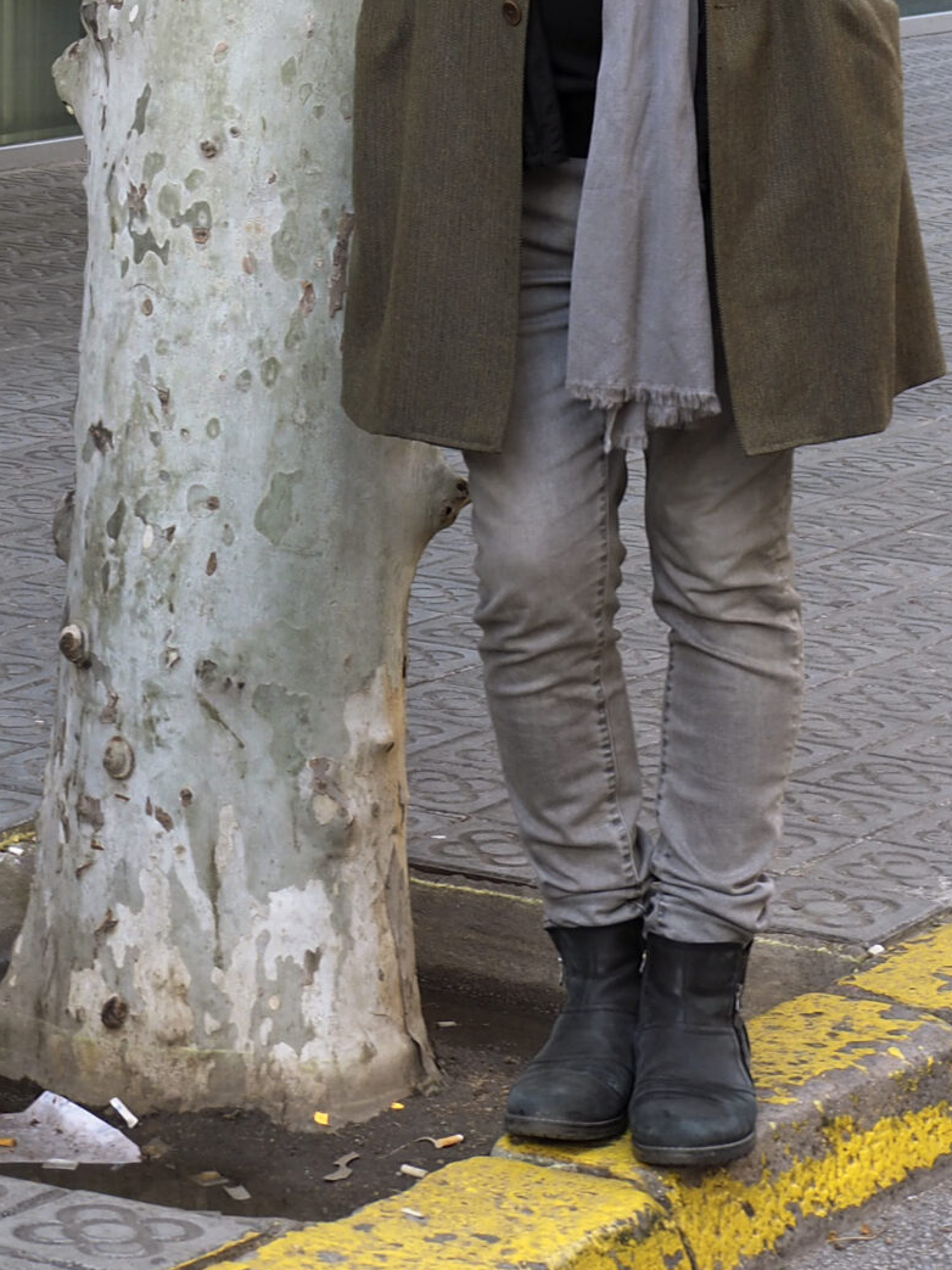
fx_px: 4034
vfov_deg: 17.5
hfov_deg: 13.3
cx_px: 90
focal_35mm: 110
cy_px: 40
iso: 200
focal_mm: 28
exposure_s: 1/80
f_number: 4
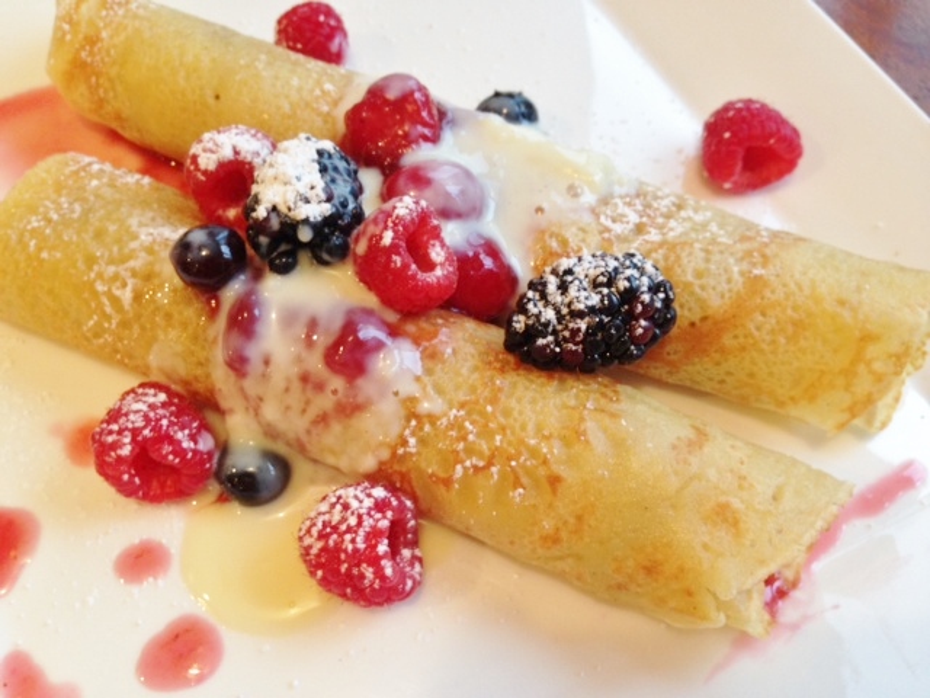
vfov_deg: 42.9
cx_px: 465
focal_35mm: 33
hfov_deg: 55.4
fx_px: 887
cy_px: 349
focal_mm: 4.12
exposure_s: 1/20
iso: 100
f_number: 2.4
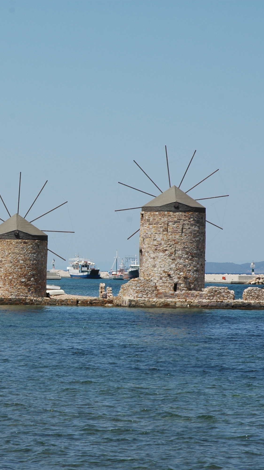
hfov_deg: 8.2
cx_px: 82
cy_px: 235
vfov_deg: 14.6
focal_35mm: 147
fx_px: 1830
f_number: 9
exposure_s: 1/320
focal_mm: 62
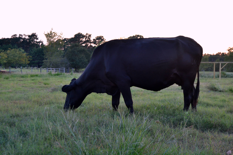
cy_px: 78
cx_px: 116
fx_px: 388
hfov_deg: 33.4
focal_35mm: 60
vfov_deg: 22.6
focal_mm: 40
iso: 400
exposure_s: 1/80
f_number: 5
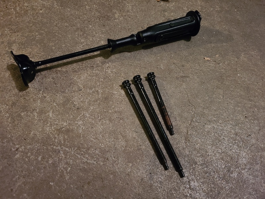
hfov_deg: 67.3
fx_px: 199
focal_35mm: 26
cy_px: 100
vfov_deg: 53.1
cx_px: 132
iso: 800
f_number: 1.8
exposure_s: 1/24
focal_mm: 5.4
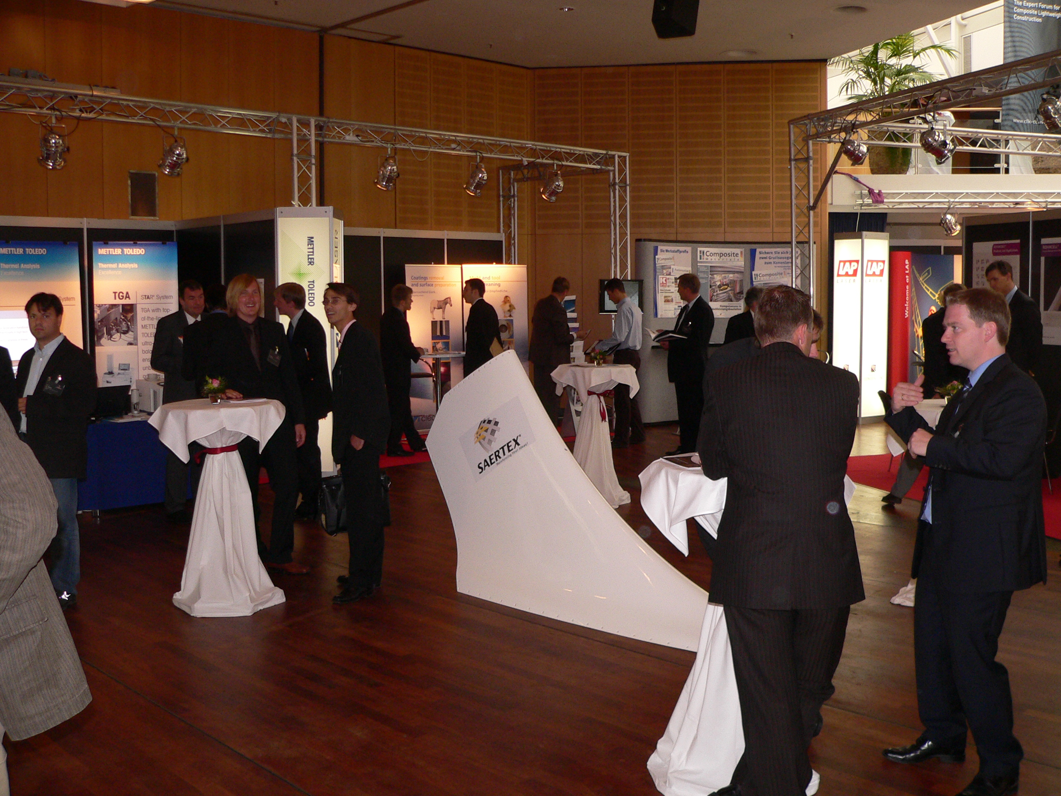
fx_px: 1103
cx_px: 530
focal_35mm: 36
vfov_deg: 39.7
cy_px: 398
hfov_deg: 51.4
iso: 200
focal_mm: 6
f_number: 2.8
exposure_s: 1/60
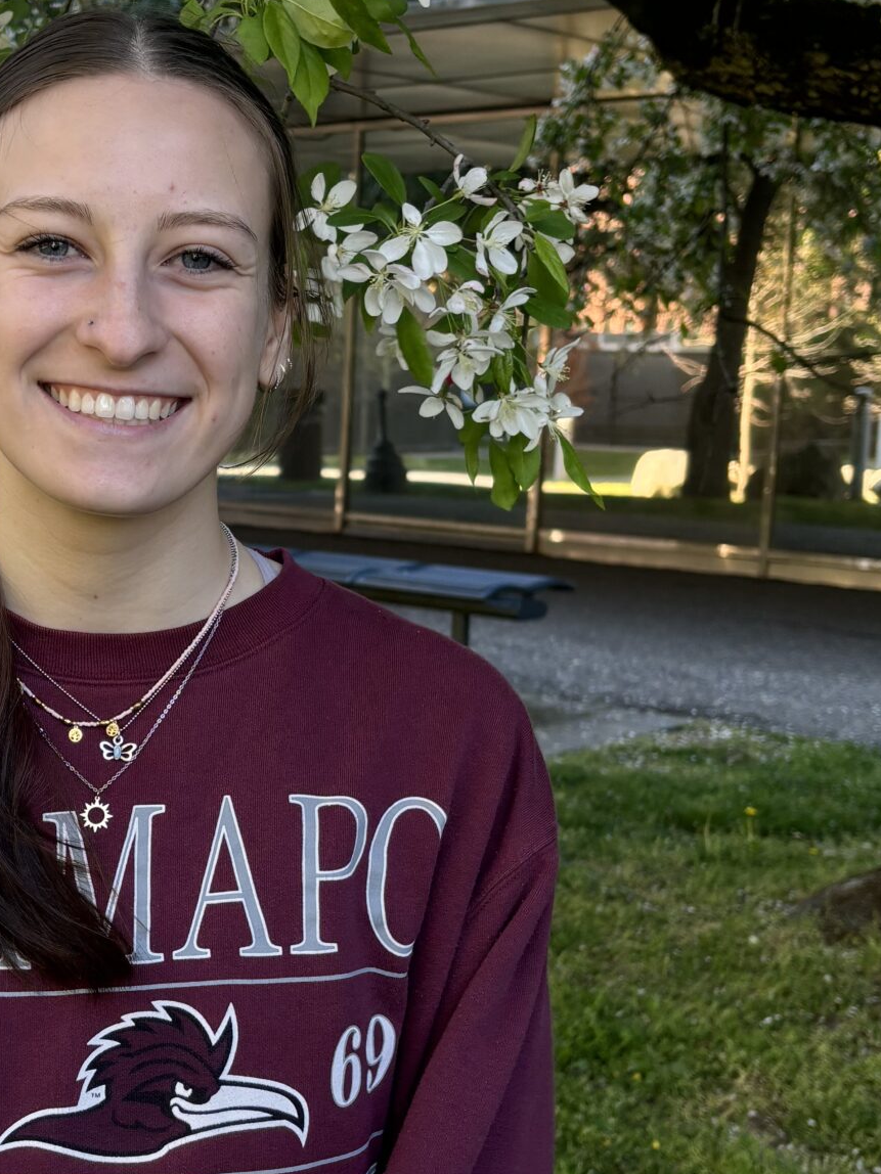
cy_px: 626
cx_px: 121
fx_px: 1968
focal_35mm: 58
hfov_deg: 24.6
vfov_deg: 33.2
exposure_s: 1/121
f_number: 1.6
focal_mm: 5.96
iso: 50
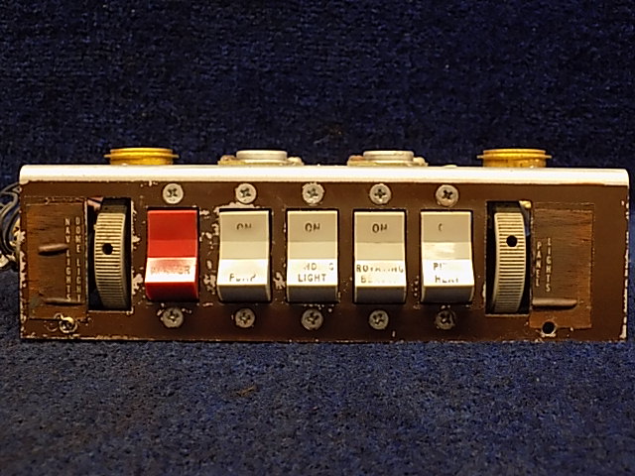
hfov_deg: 41.2
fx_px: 844
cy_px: 238
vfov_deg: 31.5
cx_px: 318
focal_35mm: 46
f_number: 3.7
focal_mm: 8.1
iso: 400
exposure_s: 1/25
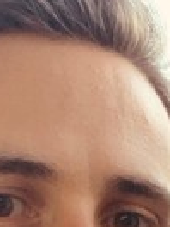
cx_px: 283
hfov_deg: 9.2
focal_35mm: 155
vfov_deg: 11.9
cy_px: 383
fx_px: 1015
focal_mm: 2.87
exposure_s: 1/60
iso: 250
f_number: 2.2
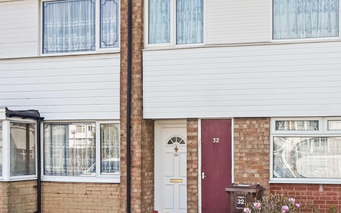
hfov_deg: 33.2
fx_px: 567
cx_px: 231
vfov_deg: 21.1
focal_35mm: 61
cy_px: 155
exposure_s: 1/100
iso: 100
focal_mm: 16
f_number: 9
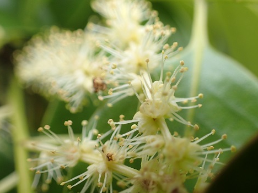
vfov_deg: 34.7
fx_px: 306
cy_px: 131
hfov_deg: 45.6
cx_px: 149
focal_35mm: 41
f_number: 2.3
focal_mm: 5.5
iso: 100
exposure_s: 1/200
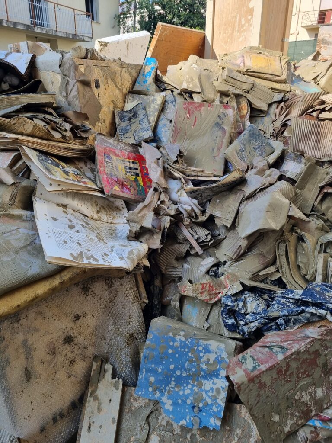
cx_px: 166
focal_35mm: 26
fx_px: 332
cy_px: 222
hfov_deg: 53.1
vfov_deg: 67.3
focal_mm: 5.4
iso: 50
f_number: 1.8
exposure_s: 1/864
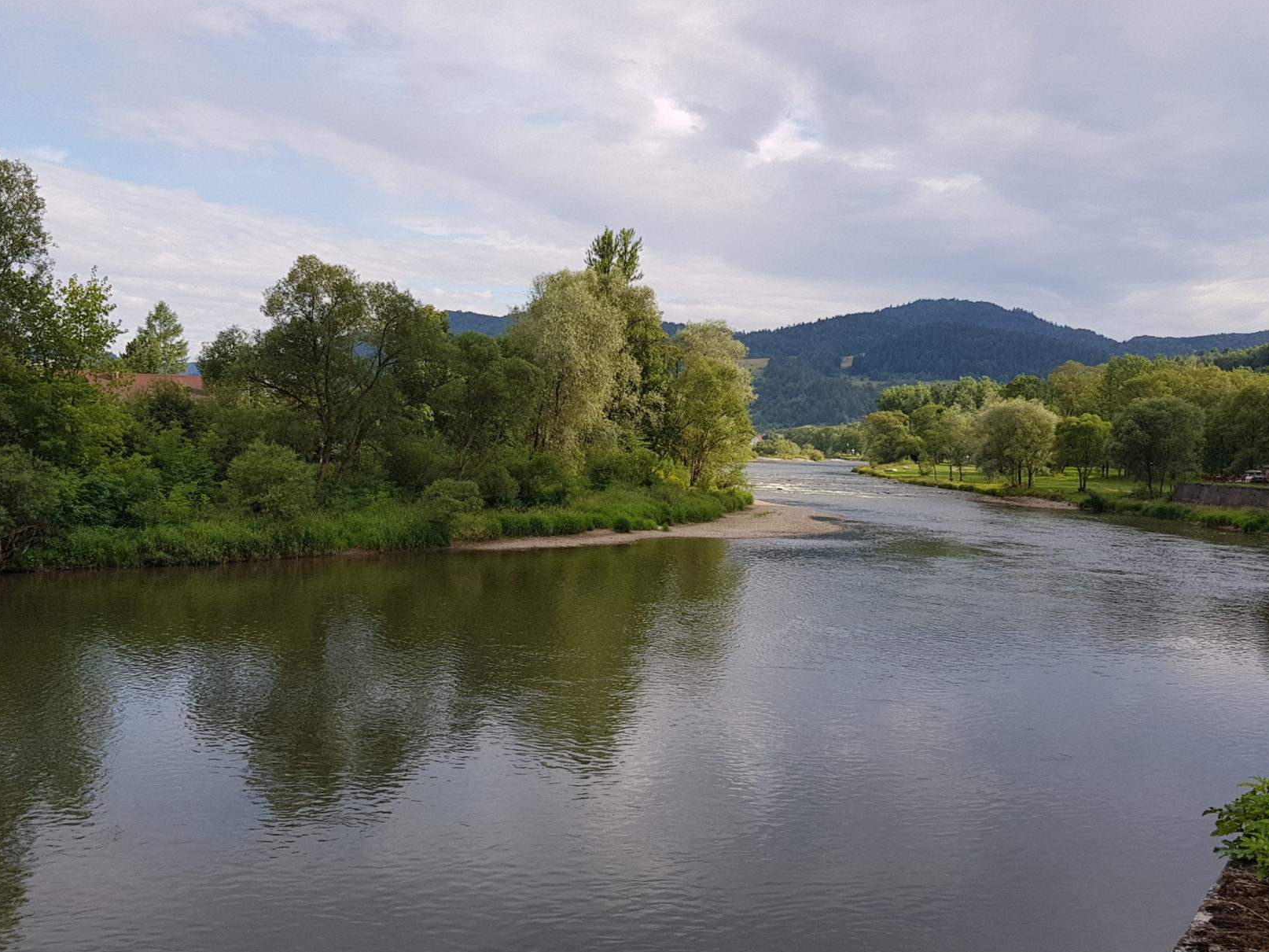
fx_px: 1210
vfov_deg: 42.9
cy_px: 460
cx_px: 612
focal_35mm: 33
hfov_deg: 55.3
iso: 40
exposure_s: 1/992
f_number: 1.7
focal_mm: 4.2
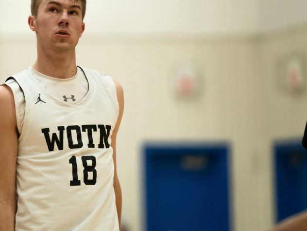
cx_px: 74
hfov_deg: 6.5
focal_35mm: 304
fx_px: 2696
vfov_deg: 4.9
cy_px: 111
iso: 3200
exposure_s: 1/640
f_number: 2.8
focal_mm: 195
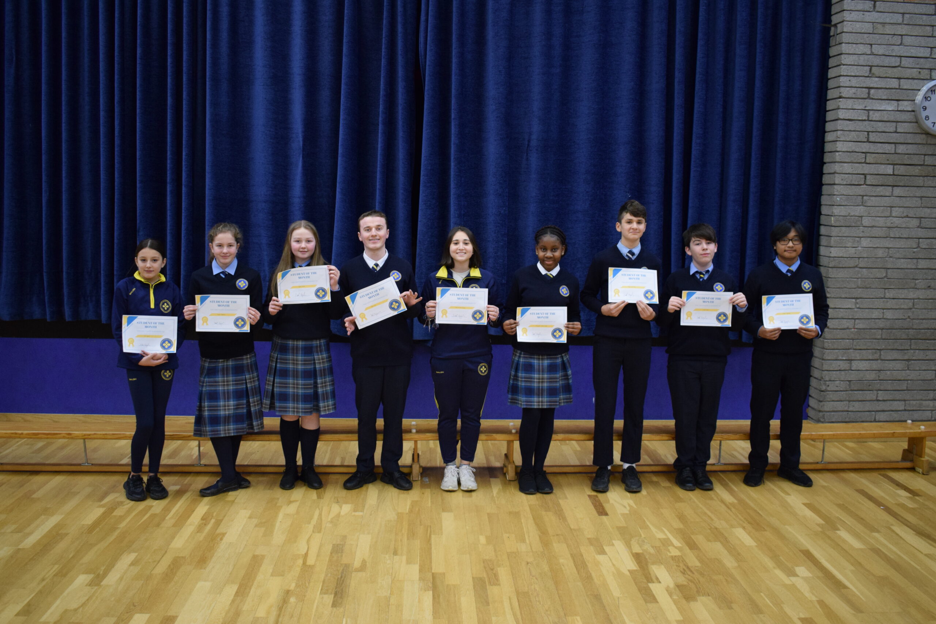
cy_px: 312
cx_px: 468
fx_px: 936
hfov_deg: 53.1
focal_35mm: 36
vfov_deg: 36.9
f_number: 3.8
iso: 1800
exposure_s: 1/60
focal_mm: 24
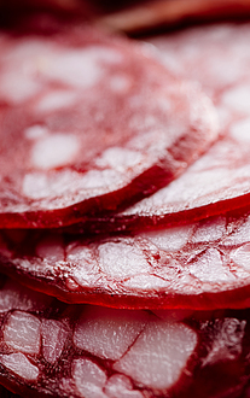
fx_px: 1761
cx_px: 237
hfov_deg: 8.1
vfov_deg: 12.9
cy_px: 200
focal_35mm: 162
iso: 125
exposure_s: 1/160
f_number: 9
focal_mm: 105
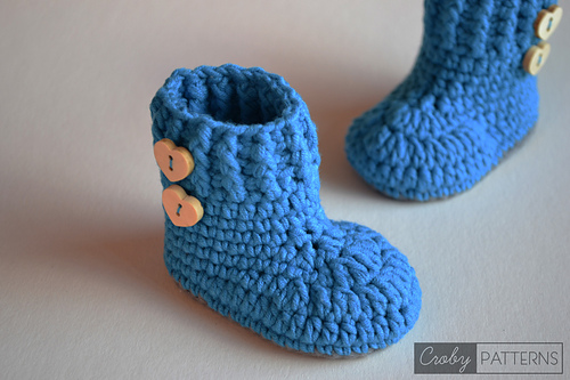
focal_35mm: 82
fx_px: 1306
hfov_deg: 24.6
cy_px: 190
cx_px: 285
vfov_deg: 16.5
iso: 1600
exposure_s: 1/80
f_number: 6.3
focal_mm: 55
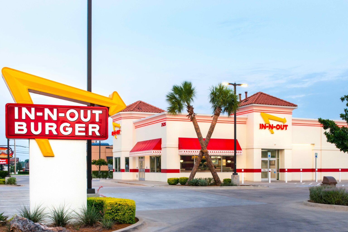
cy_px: 116
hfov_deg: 43.6
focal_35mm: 45
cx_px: 174
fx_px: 435
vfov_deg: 29.9
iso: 1000
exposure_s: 1/25
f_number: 22
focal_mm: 45
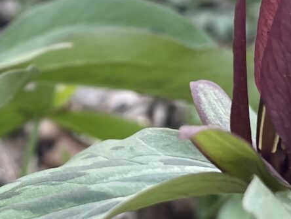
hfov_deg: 16.2
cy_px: 93
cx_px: 31
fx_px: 1009
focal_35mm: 120
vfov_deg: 12.3
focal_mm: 4.2
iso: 32
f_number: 1.6
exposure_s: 1/498
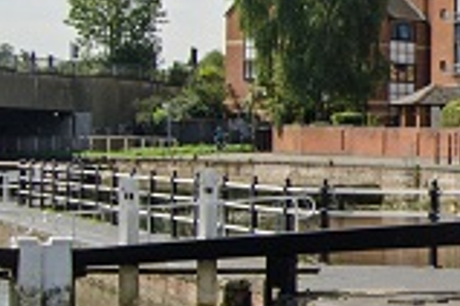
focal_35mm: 147
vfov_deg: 9.3
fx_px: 1878
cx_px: 801
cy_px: 17
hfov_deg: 12.8
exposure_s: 1/320
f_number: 9
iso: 100
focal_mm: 20
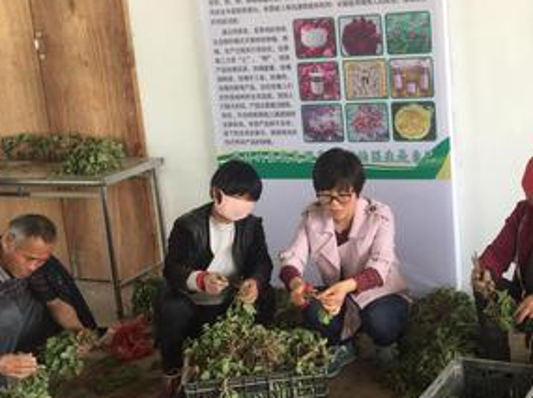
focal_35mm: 56
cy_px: 243
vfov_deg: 26.0
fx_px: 861
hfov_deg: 33.6
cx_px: 411
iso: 32
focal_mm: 4.15
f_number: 2.2
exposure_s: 1/100
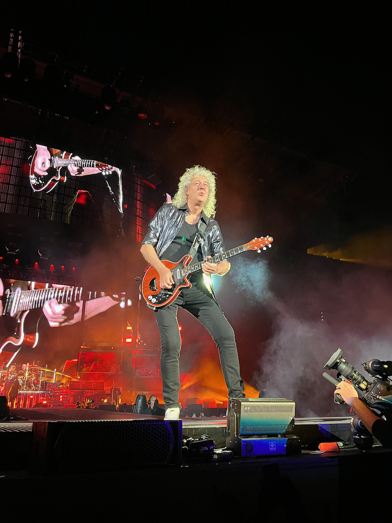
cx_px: 196
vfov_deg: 65.3
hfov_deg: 51.4
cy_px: 262
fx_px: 408
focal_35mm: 27
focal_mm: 5.1
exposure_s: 1/60
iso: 200
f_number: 1.6
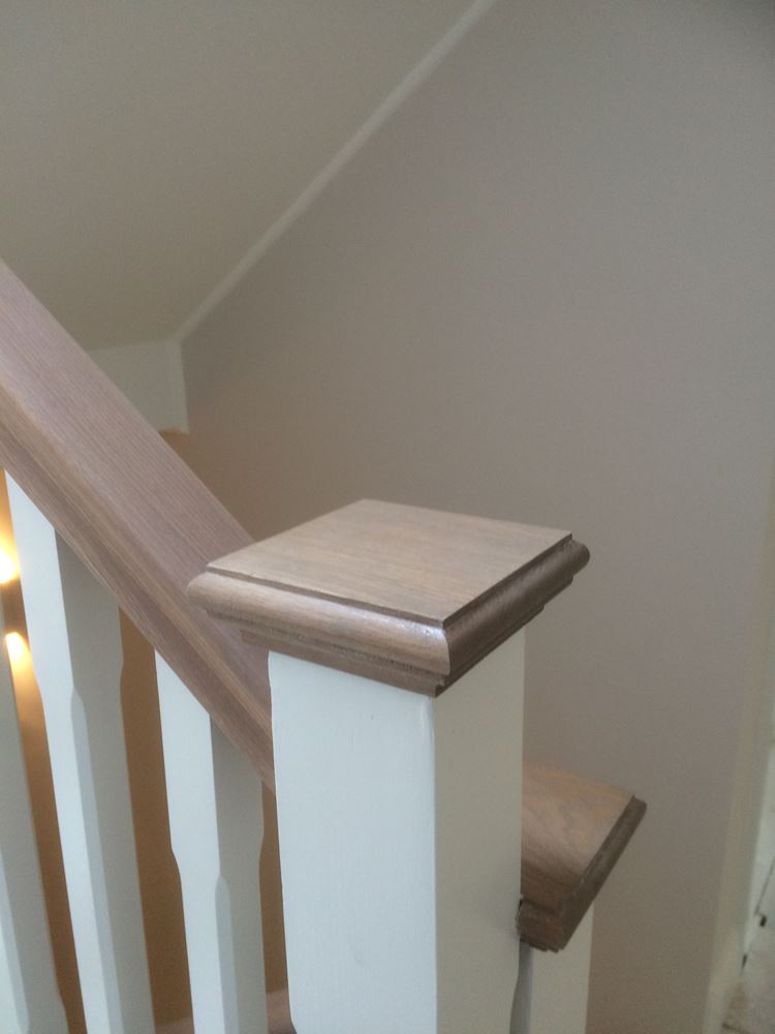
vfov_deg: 61.7
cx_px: 388
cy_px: 517
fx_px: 866
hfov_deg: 48.2
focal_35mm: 29
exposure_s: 1/33
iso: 80
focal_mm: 4.15
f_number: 2.2
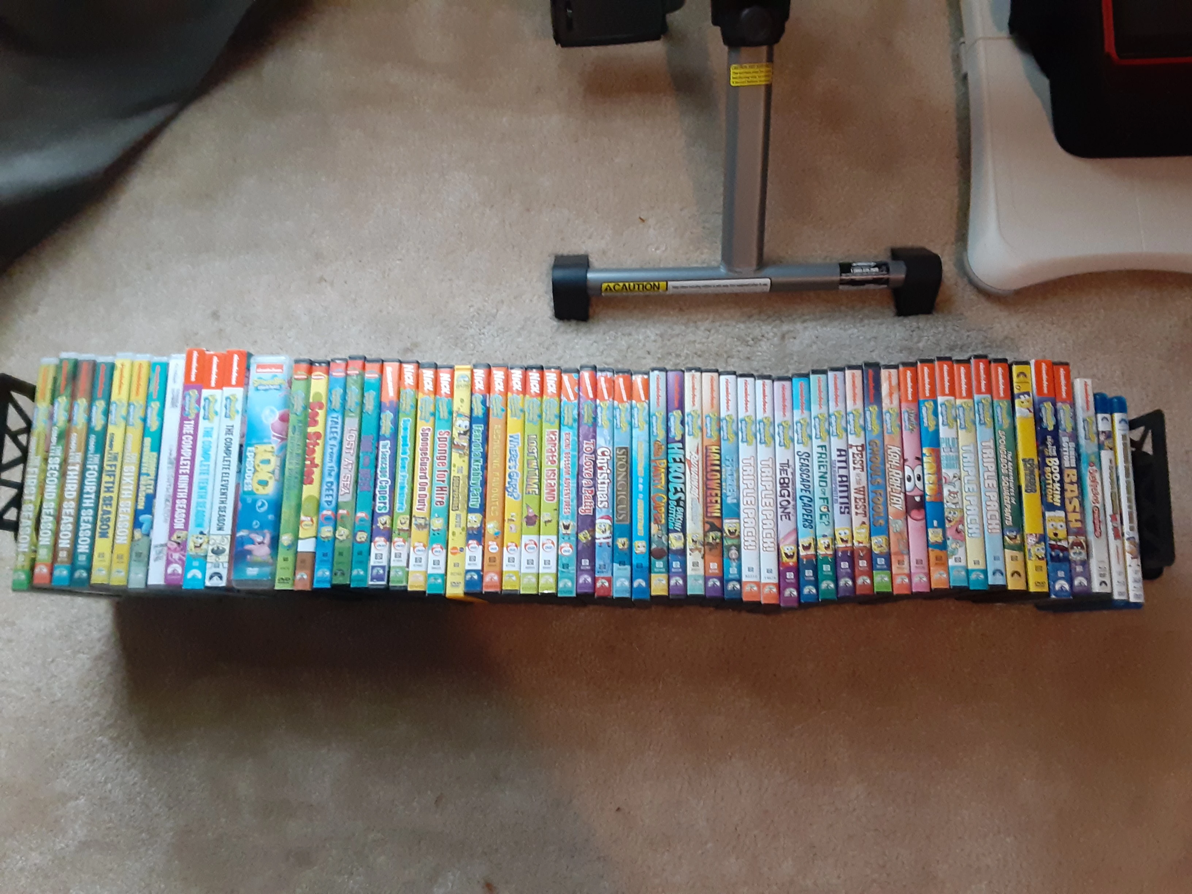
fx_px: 930
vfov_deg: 51.4
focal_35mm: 27
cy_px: 447
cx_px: 596
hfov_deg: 65.3
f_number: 1.9
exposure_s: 1/24
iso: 303
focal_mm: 2.91
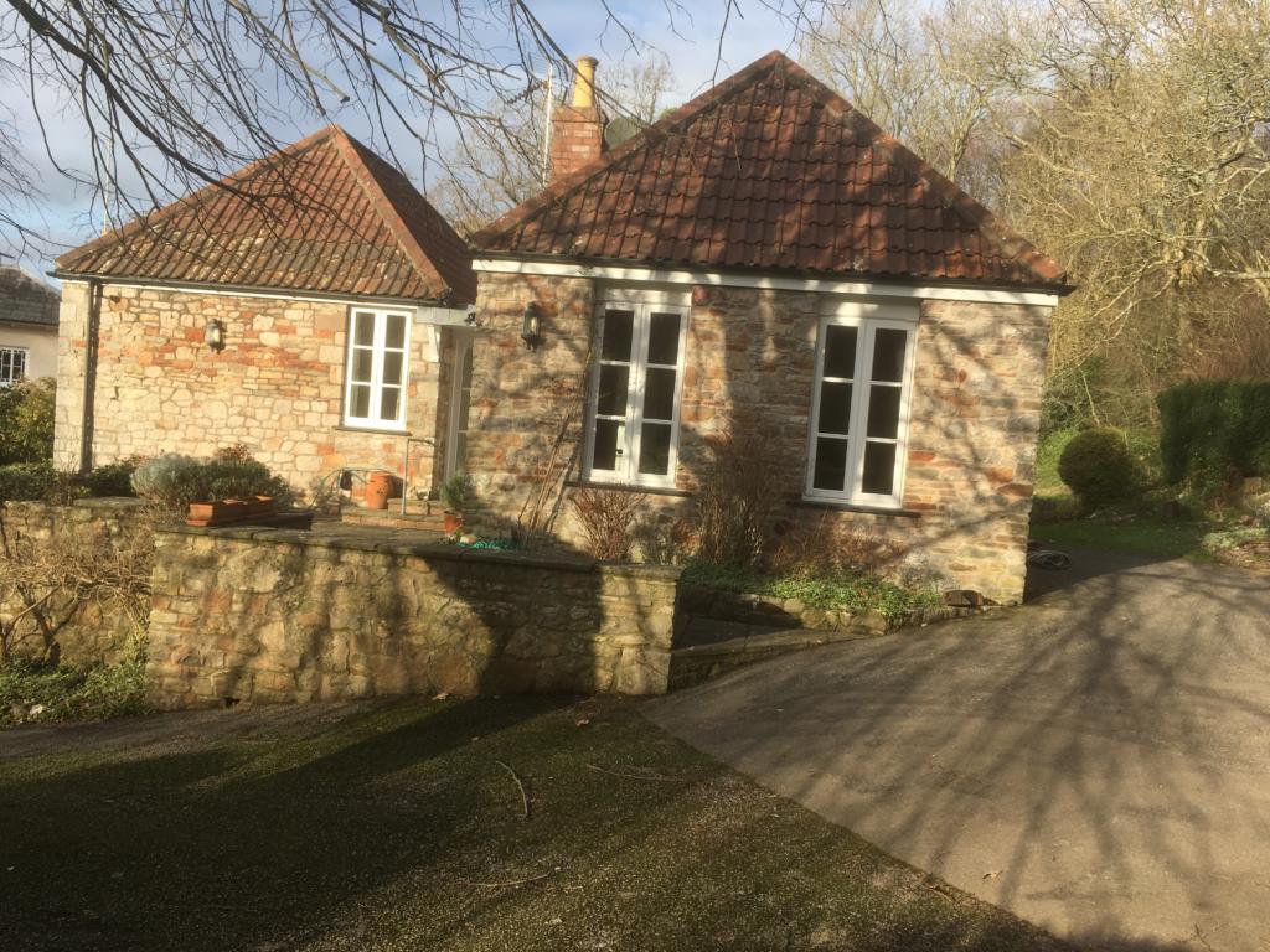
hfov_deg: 61.7
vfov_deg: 48.2
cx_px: 635
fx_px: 1064
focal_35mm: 29
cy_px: 476
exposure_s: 1/769
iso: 25
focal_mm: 4.15
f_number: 2.2
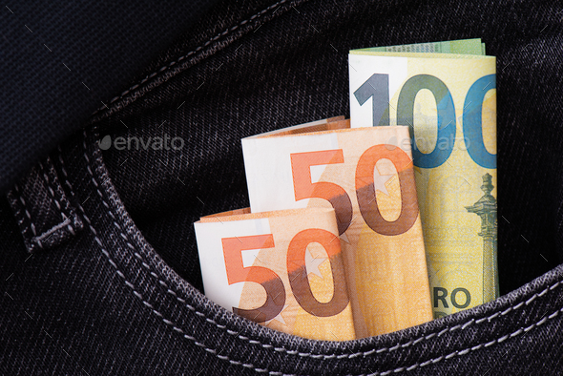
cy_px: 188
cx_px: 282
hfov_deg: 19.4
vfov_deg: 13.1
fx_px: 1643
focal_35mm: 105
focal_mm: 105
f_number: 10
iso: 200
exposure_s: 1/80
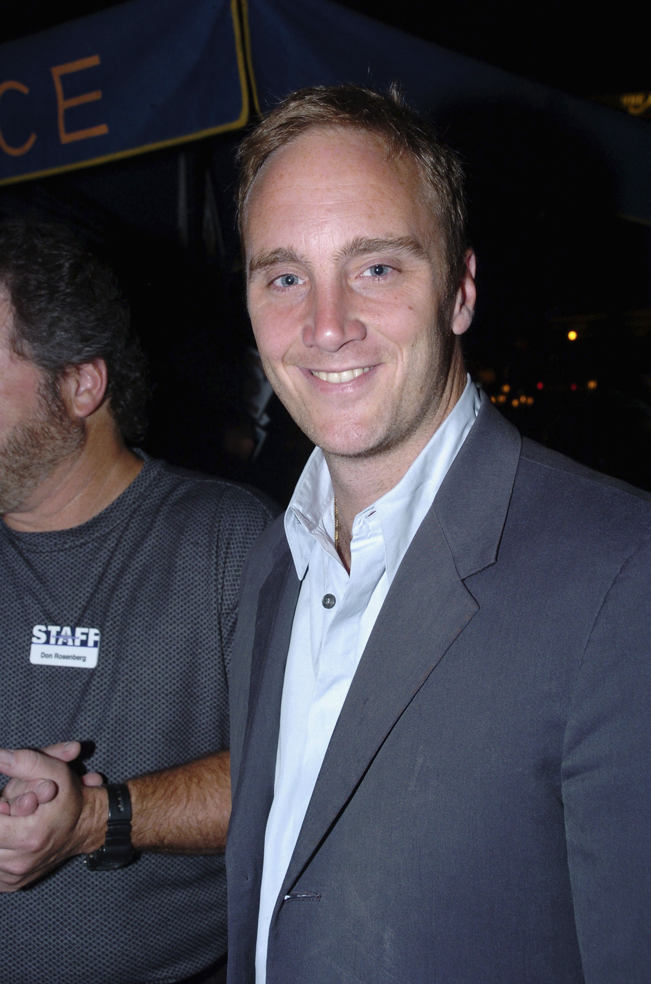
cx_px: 326
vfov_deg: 39.0
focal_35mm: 51
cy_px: 492
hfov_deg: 26.4
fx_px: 1390
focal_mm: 34
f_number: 8
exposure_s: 1/50
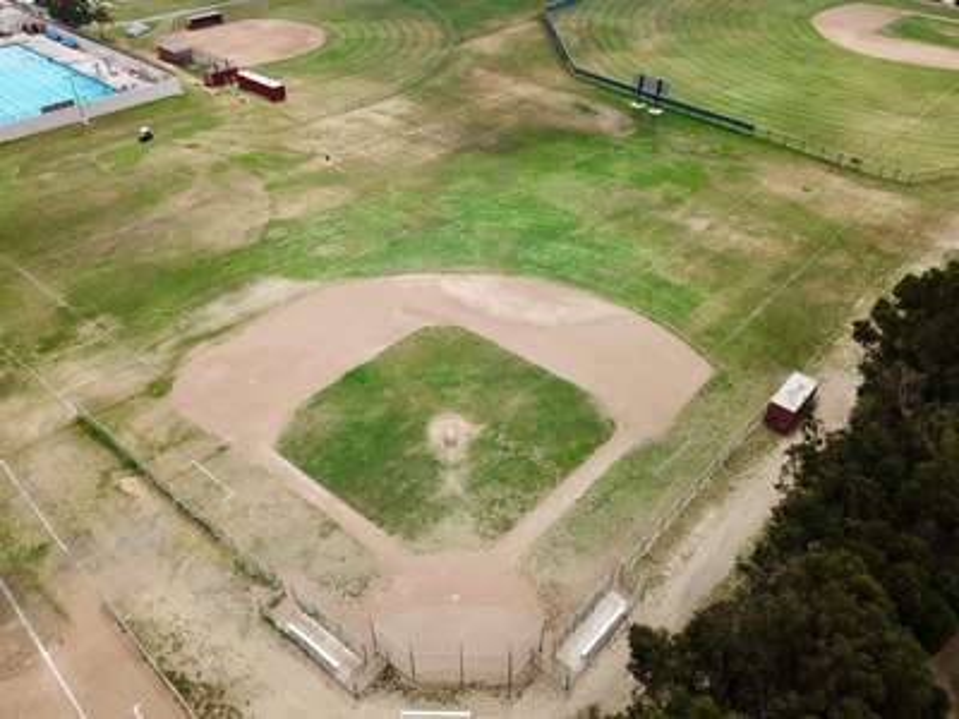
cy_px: 360
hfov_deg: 67.3
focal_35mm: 26
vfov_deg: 53.1
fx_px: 720
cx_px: 480
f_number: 2.2
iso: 100
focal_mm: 4.73
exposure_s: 1/1524
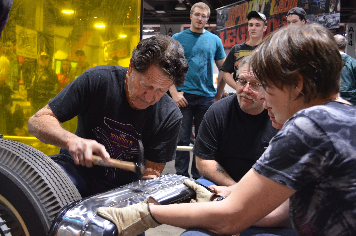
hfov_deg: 43.7
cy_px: 118
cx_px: 178
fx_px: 444
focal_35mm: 45
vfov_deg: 29.7
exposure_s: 1/30
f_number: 4.5
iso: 2000
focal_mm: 30
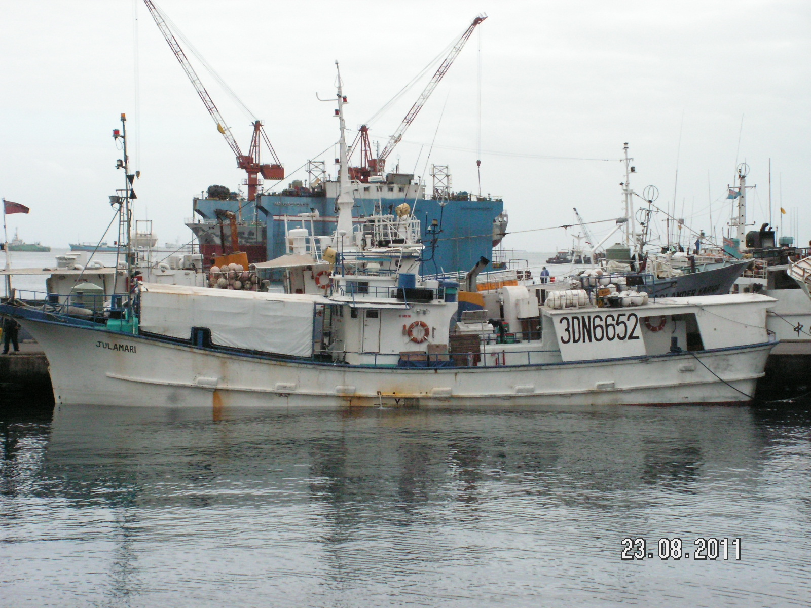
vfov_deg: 19.1
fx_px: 1804
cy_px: 304
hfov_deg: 25.3
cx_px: 406
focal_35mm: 77
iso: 200
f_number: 4.8
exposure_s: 1/800
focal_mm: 12.9
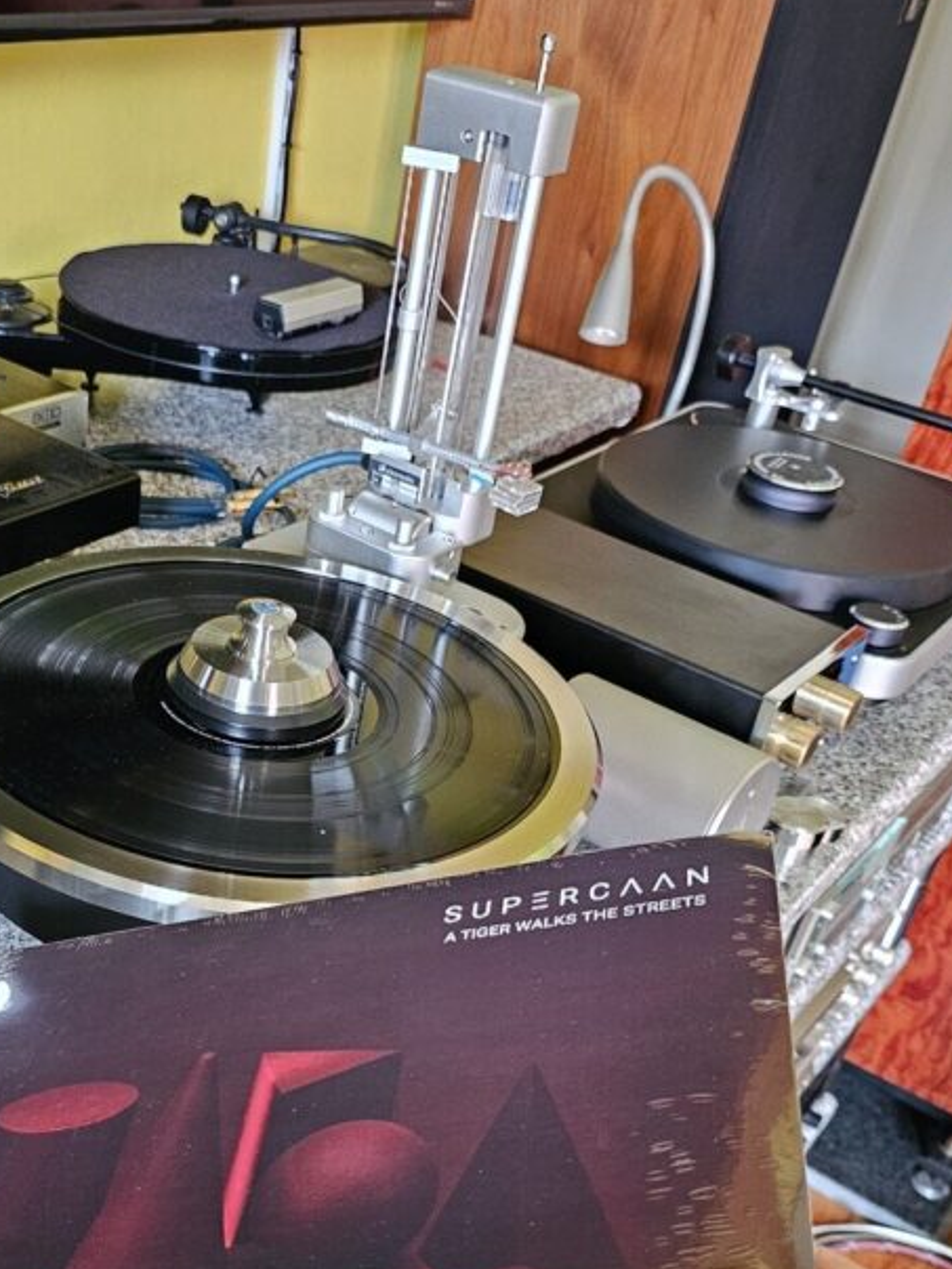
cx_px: 309
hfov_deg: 36.4
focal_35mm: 39
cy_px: 952
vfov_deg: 46.2
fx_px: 1430
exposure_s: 1/30
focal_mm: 6.3
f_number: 1.7
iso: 640
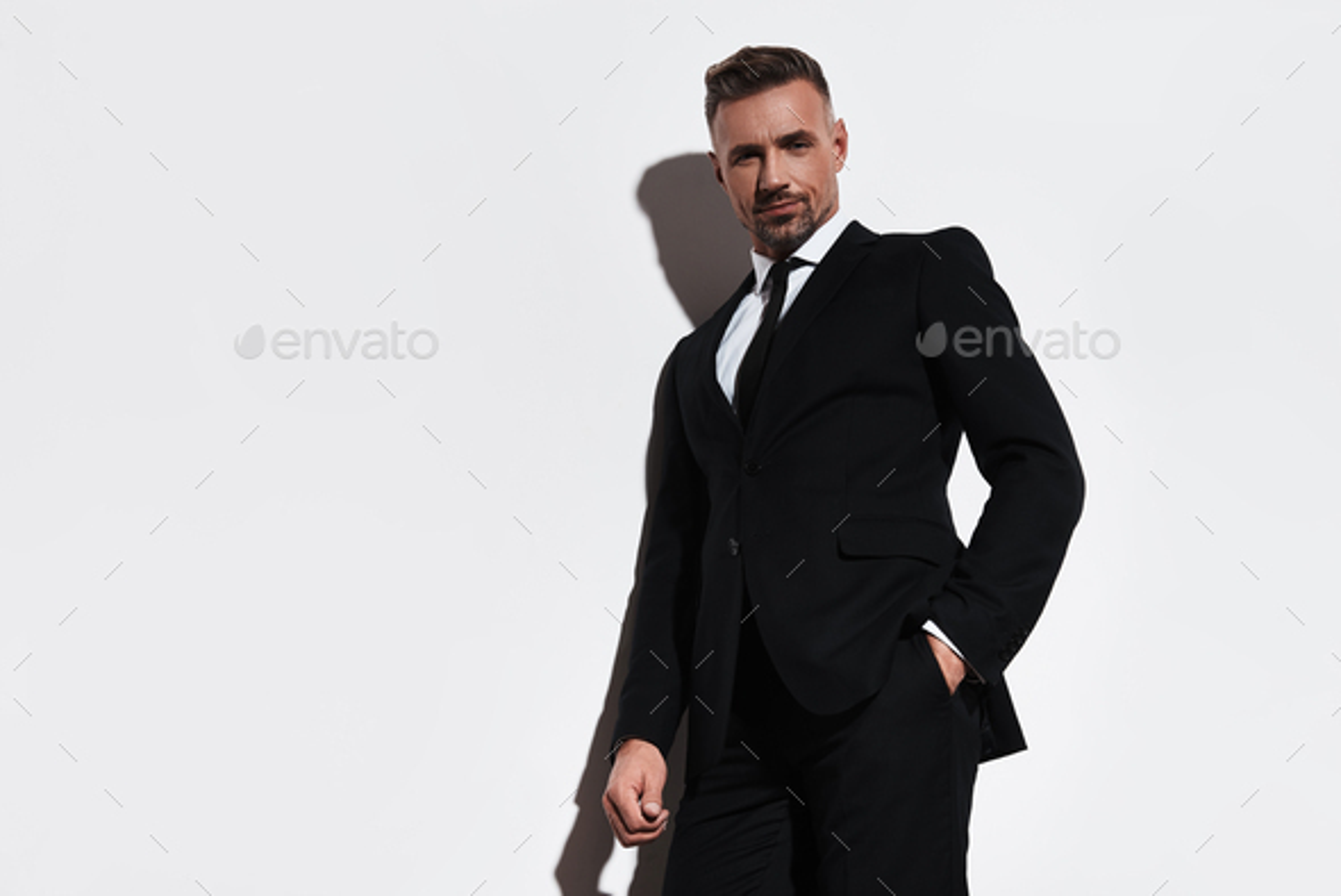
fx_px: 1565
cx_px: 670
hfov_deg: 46.4
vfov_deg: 31.9
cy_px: 448
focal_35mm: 42
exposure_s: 1/125
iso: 200
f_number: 7.1
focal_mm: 42
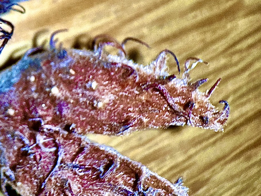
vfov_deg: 23.6
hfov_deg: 28.5
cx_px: -33
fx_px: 460
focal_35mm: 61
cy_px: 31
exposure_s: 1/121
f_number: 2.2
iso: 80
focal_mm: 2.22
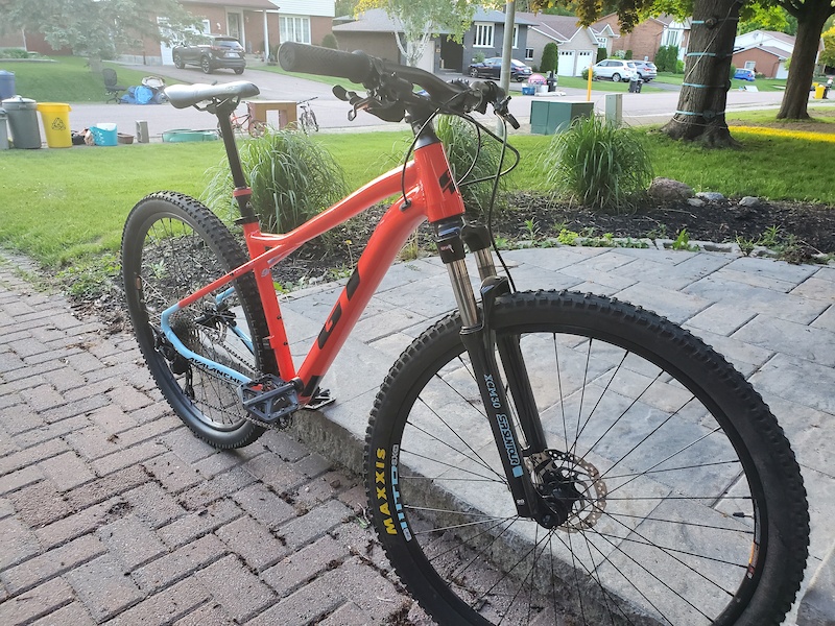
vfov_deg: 53.1
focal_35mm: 26
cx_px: 418
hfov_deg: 67.3
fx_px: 627
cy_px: 313
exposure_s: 1/120
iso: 250
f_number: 2.4
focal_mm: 4.3
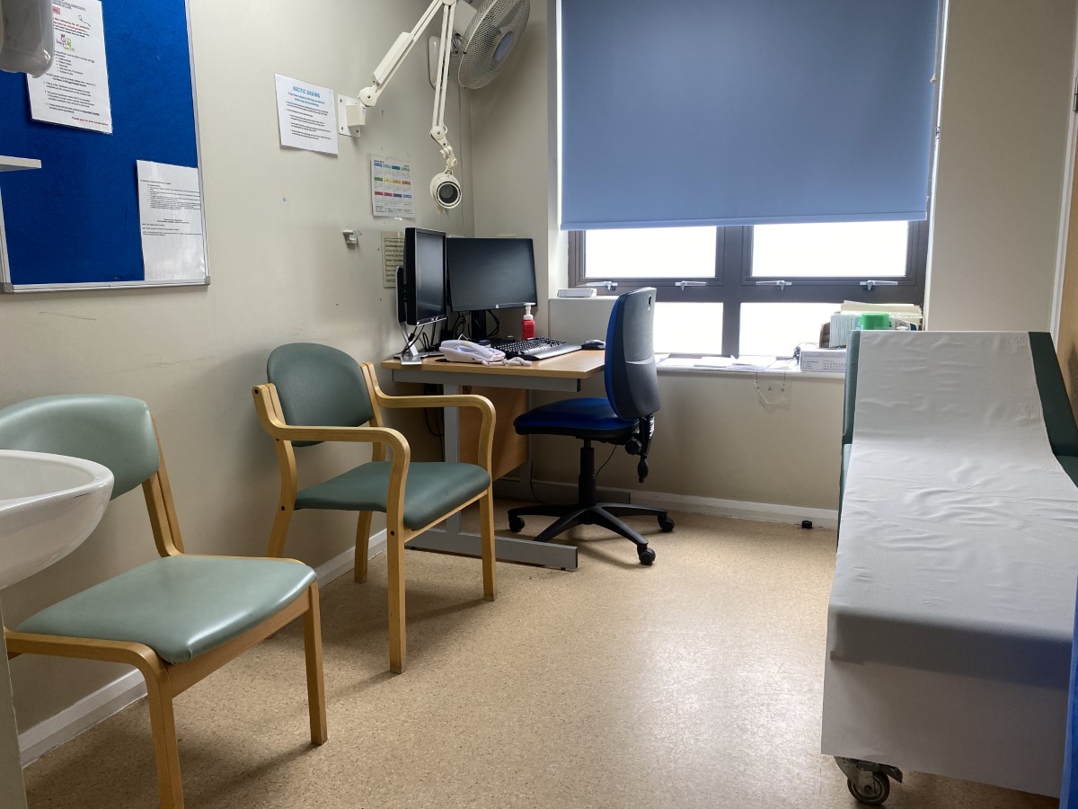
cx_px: 539
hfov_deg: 67.3
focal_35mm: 26
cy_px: 404
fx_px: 810
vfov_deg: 53.1
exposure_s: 1/100
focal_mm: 4.25
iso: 80
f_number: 1.8
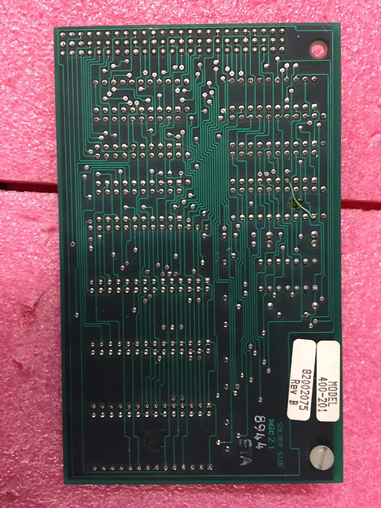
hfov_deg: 48.2
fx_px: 426
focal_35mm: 29
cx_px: 190
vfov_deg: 61.7
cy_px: 254
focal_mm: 4.15
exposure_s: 1/30
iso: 200
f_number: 2.2
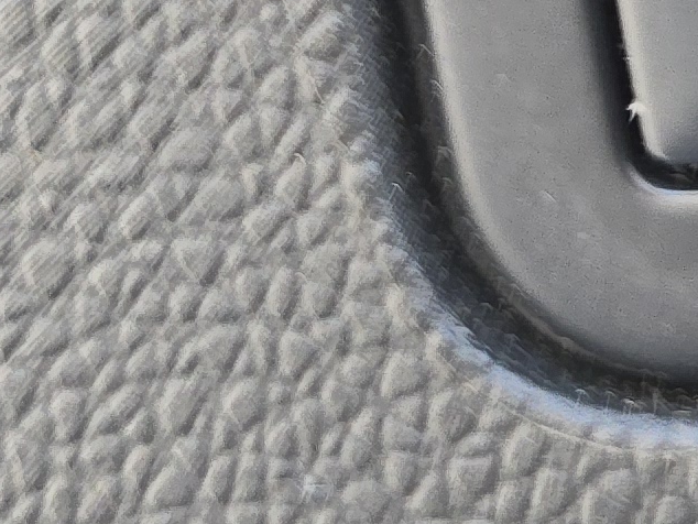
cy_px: -763
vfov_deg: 9.1
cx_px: 956
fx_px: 2925
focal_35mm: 145
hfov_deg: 13.1
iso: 80
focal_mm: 6.3
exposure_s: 1/180
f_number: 1.7
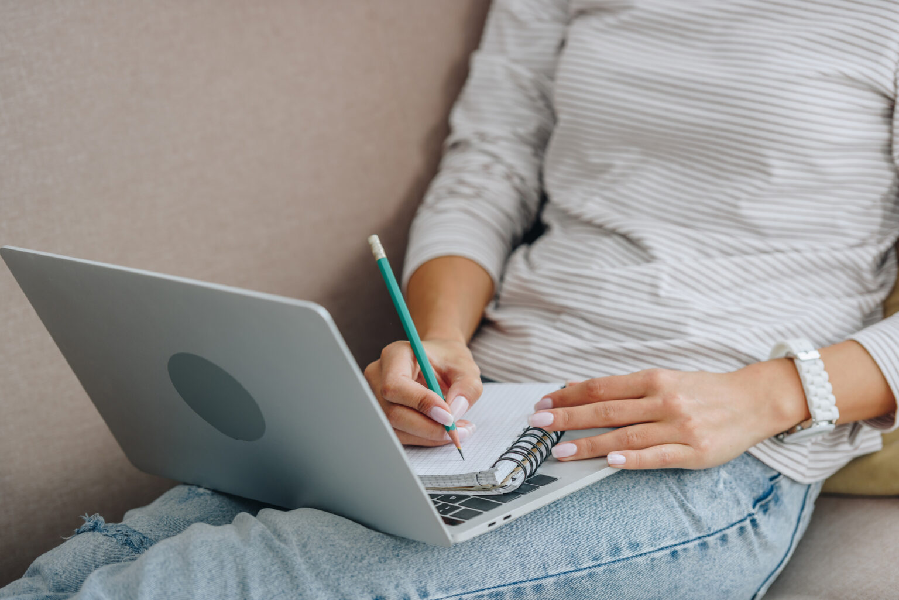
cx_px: 450
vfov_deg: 10.2
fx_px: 3372
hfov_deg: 15.2
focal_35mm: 135
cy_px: 300
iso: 125
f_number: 3.2
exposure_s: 1/200
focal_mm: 135
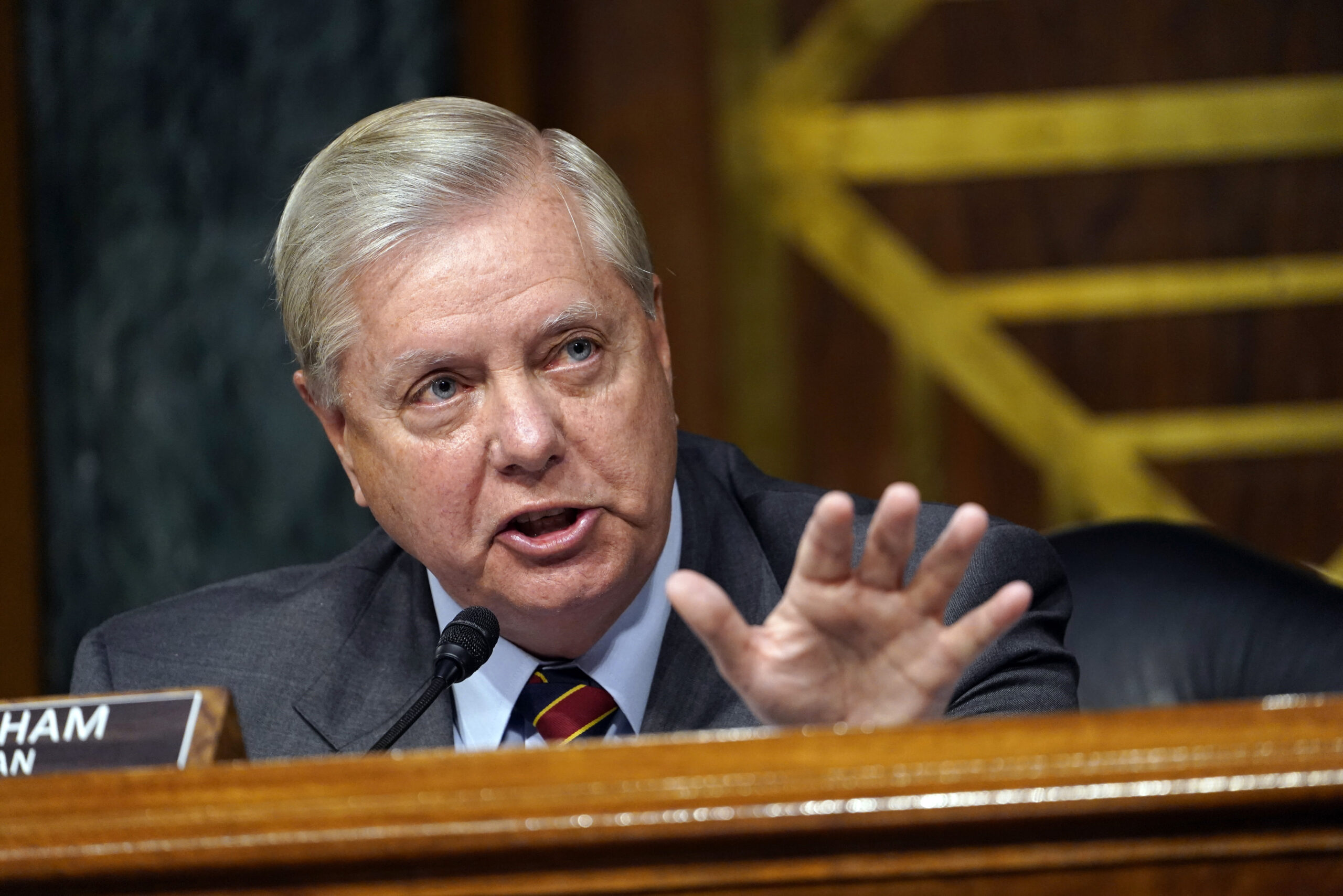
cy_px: 448
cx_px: 672
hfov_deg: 5.2
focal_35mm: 400
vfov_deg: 3.4
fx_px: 14922
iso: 4000
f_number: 5.6
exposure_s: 1/250
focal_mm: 400
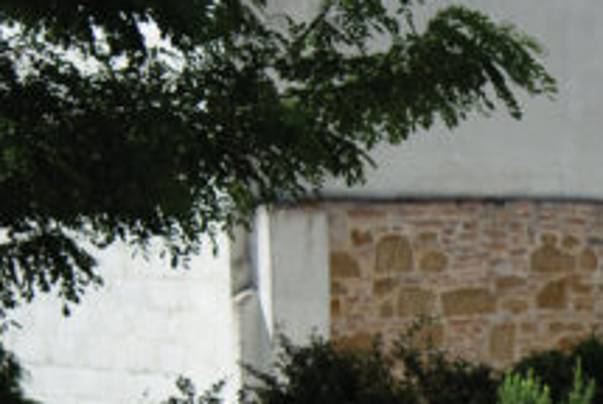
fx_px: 3086
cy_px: 422
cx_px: 809
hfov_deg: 10.9
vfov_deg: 7.4
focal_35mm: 184
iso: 100
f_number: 4
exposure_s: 1/1000
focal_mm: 48
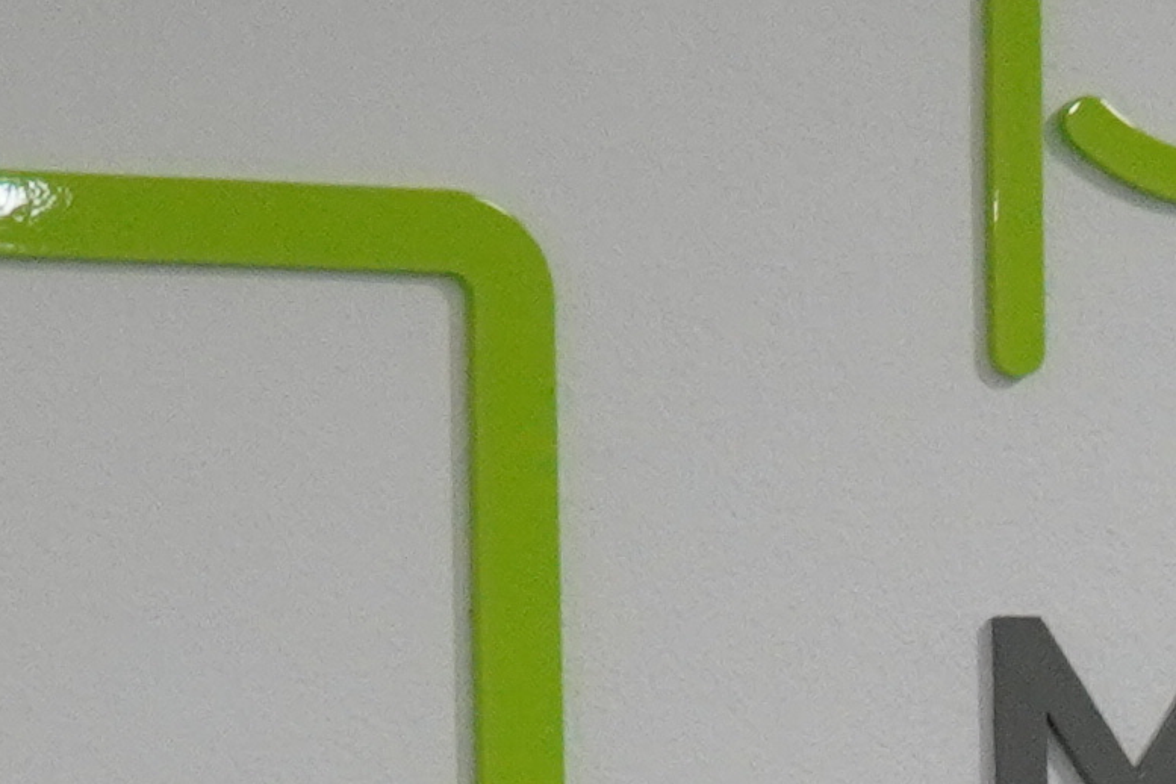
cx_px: 2562
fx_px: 9081
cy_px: 2055
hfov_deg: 7.1
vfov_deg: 4.8
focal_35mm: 278
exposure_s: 1/160
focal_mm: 24
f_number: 4
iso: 800
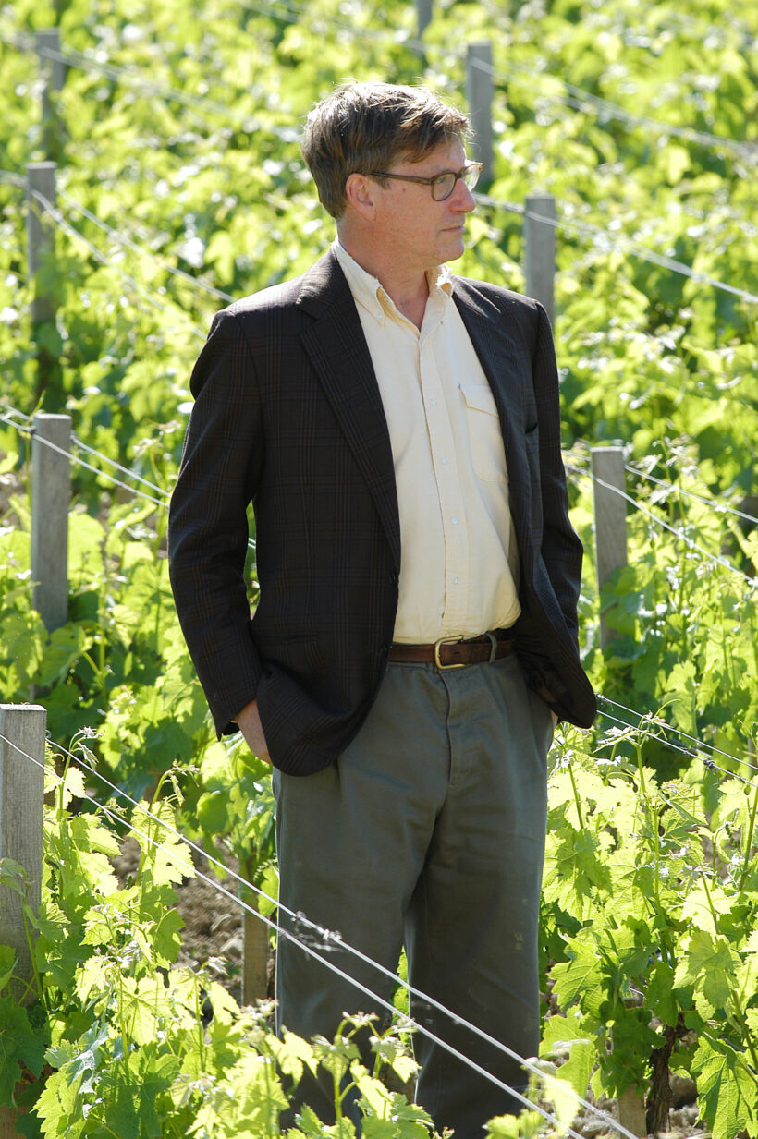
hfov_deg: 3.1
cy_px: 570
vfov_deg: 4.6
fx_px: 14235
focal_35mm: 450
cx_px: 379
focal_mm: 300
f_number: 8
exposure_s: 1/125
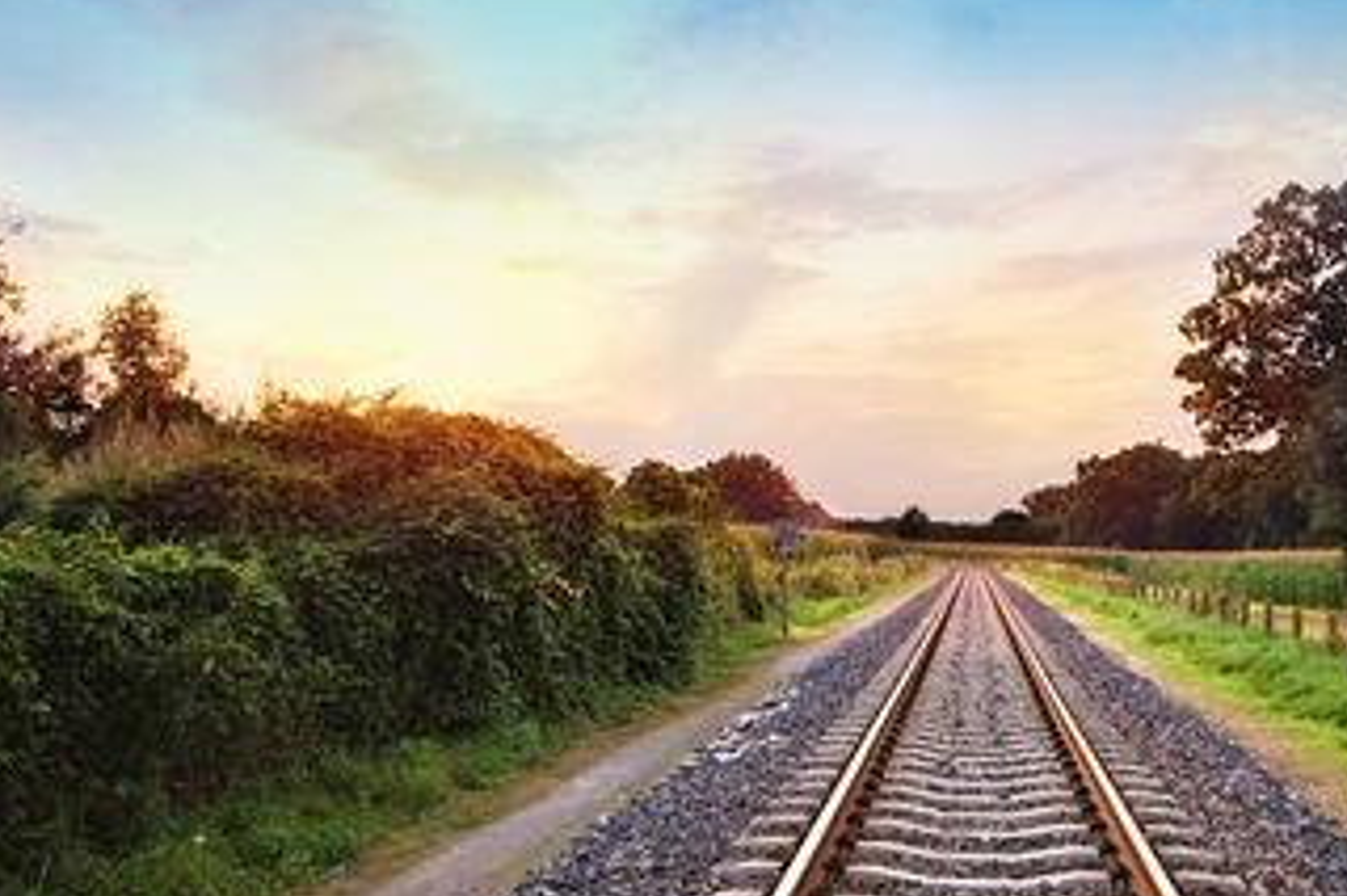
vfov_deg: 33.3
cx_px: 970
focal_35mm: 40
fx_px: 1488
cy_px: 572
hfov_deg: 47.3
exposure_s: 1/40
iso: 100
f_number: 8
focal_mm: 17
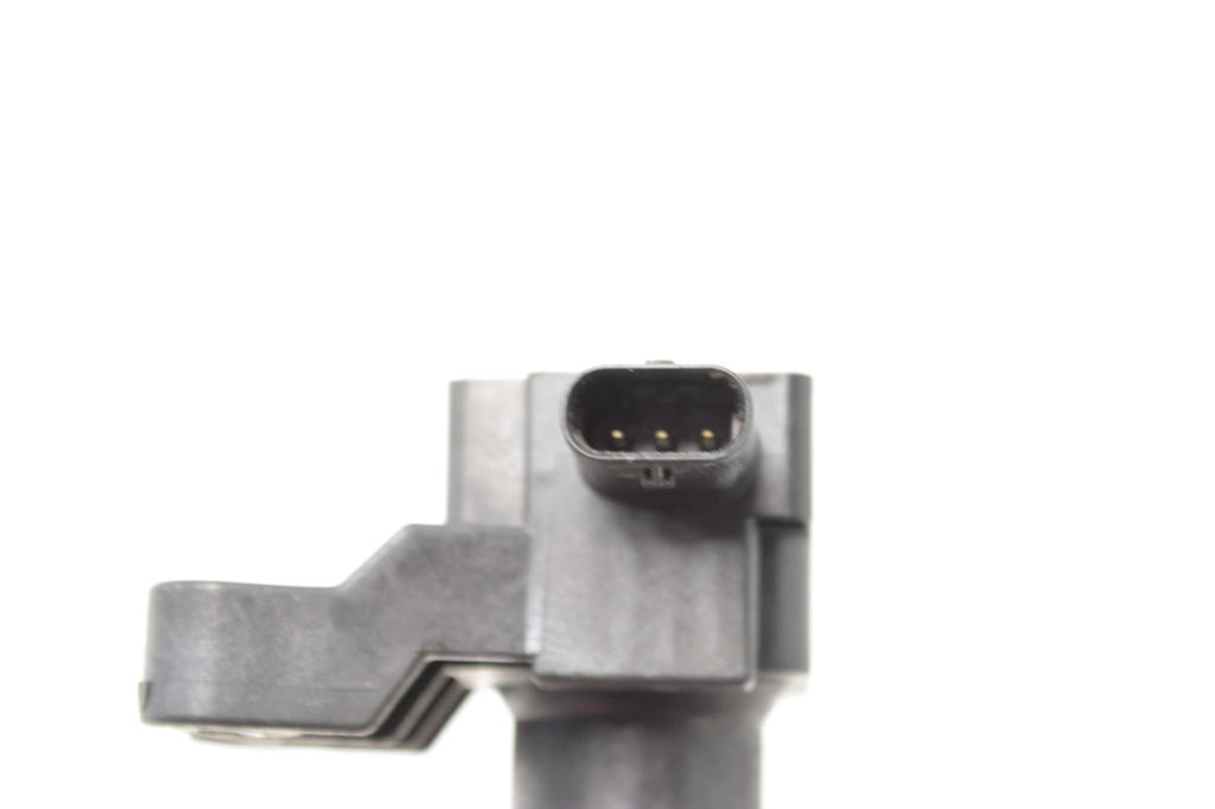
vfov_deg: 16.5
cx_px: 608
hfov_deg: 24.6
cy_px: 404
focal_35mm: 82
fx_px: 2783
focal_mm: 55
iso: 2000
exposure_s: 1/60
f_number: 5.6
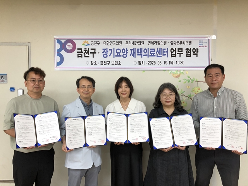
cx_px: 124
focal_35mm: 28
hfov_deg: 63.4
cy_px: 93
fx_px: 201
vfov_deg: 49.7
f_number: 1.8
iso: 25
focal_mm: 4
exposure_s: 1/30
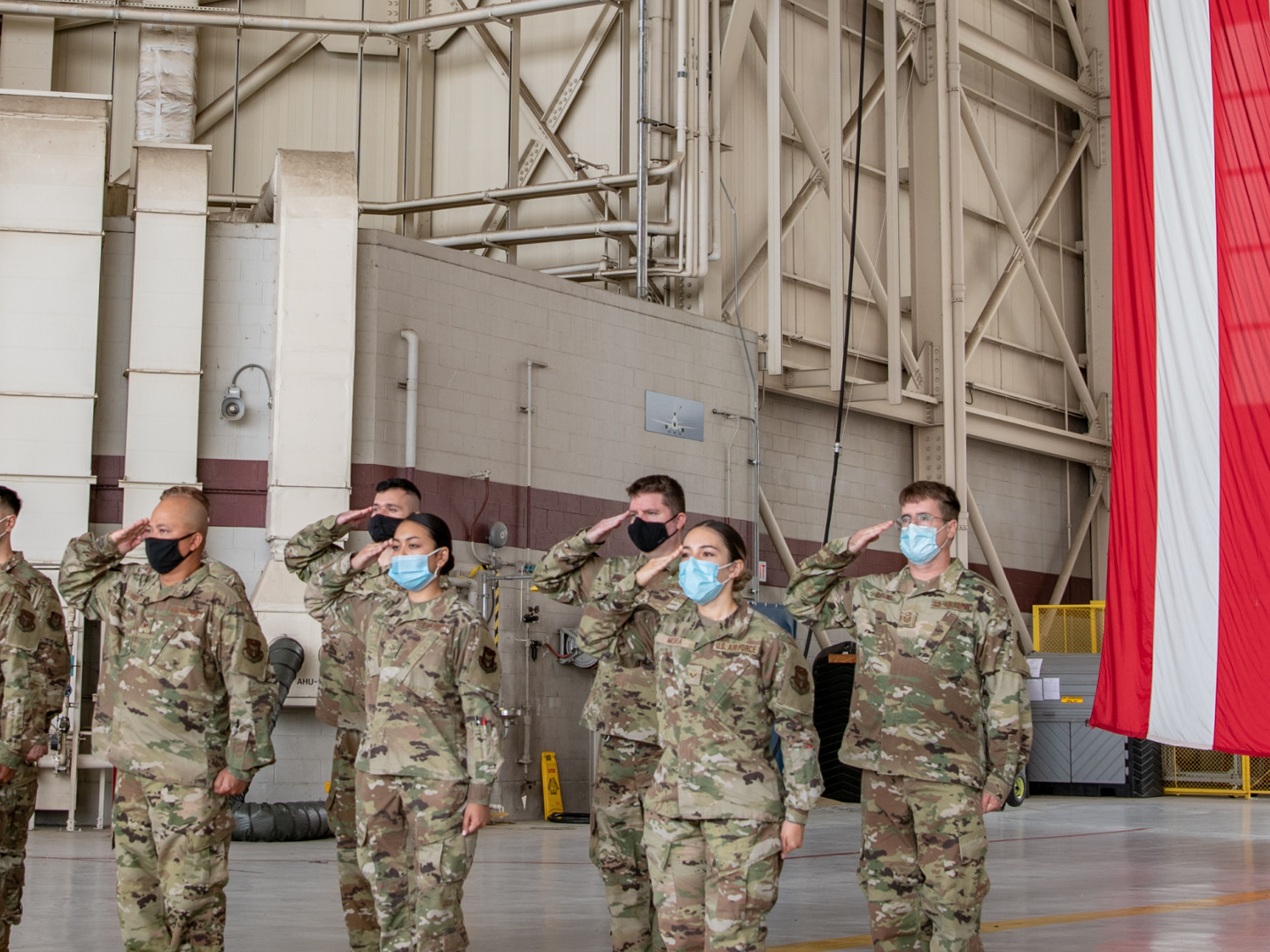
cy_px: 228
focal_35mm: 70
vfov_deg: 20.8
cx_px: 536
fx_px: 2568
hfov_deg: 27.7
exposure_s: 1/100
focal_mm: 29
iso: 100
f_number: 5
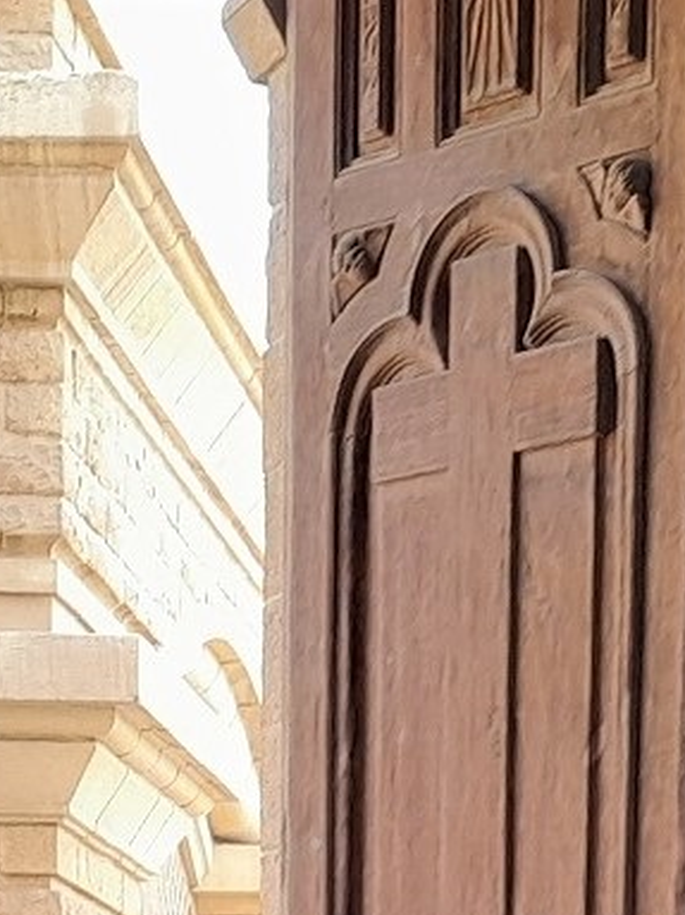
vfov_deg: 19.1
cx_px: -29
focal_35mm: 84
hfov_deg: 17.1
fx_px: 2218
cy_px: 1531
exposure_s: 1/50
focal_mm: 4.6
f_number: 2
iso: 64
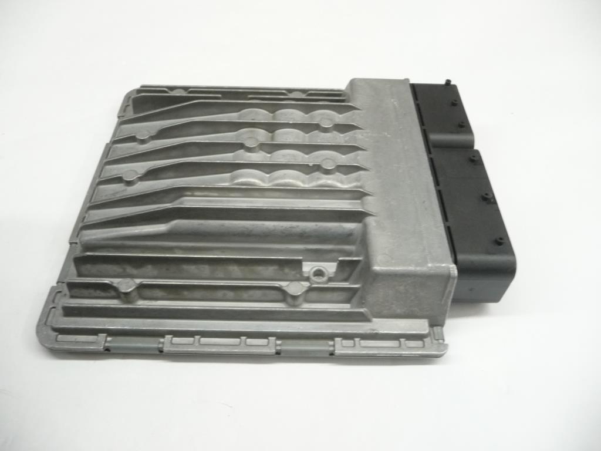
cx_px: 300
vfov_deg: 49.7
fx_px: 486
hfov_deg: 63.4
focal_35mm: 28
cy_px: 226
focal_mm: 4.7
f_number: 3.3
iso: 320
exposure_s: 1/30
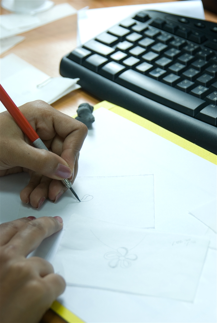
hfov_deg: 14.1
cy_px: 162
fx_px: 879
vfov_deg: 20.9
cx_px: 108
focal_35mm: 98
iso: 320
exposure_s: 1/30
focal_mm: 65
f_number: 5.6
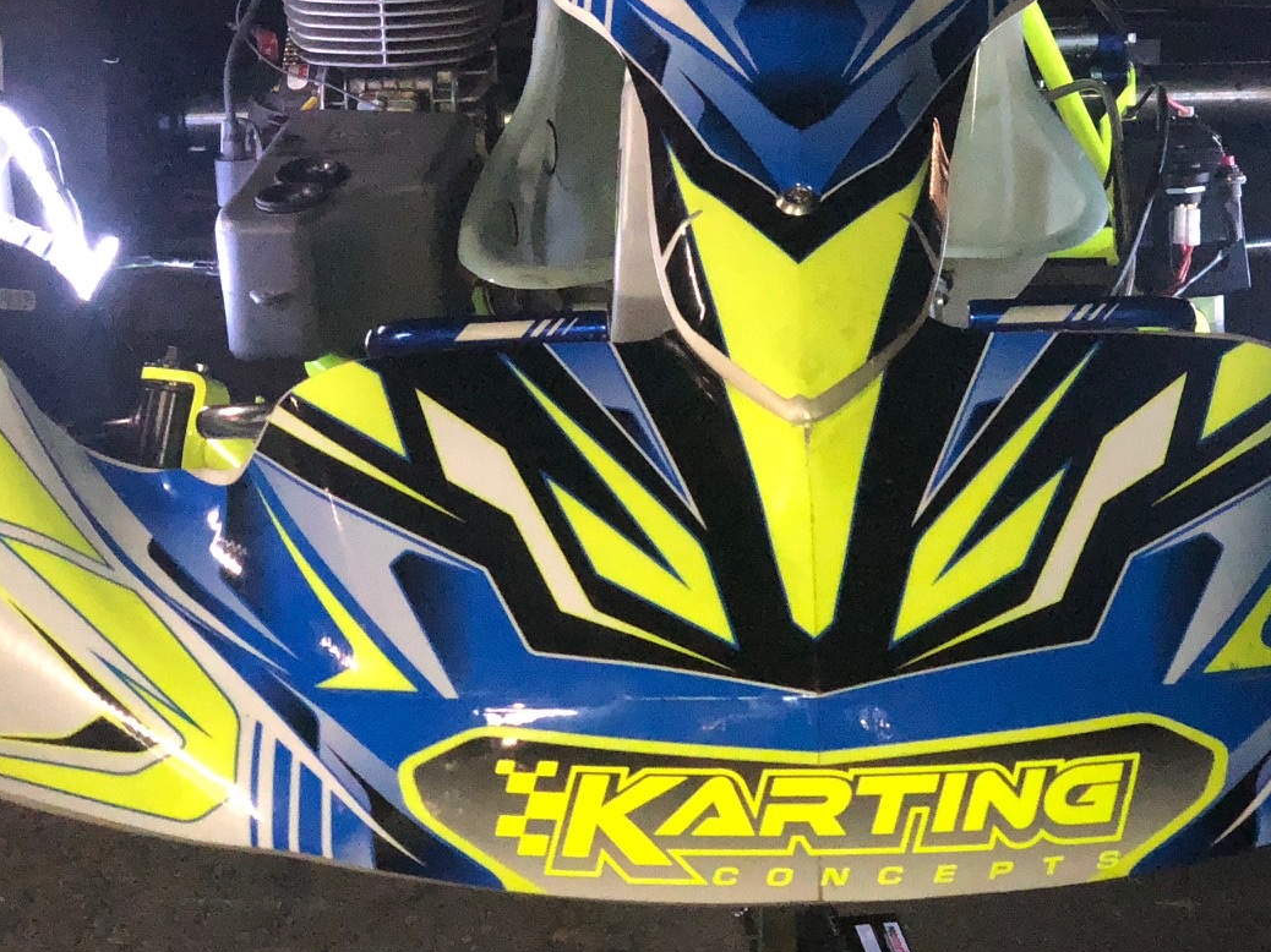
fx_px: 3708
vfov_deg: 14.5
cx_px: 820
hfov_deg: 19.4
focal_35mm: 101
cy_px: 177
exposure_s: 1/61
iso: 400
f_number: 2.4
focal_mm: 6
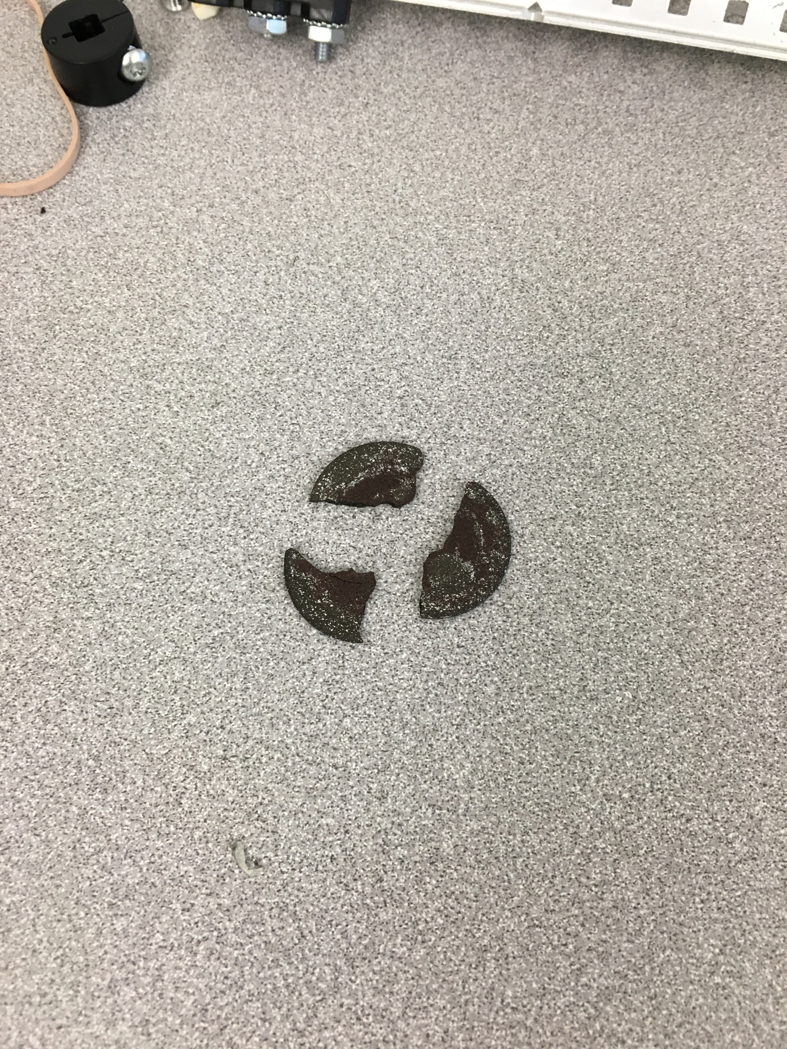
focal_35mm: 29
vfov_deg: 61.7
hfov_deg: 48.2
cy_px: 524
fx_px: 879
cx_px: 394
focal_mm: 4.15
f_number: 2.2
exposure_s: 1/30
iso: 80
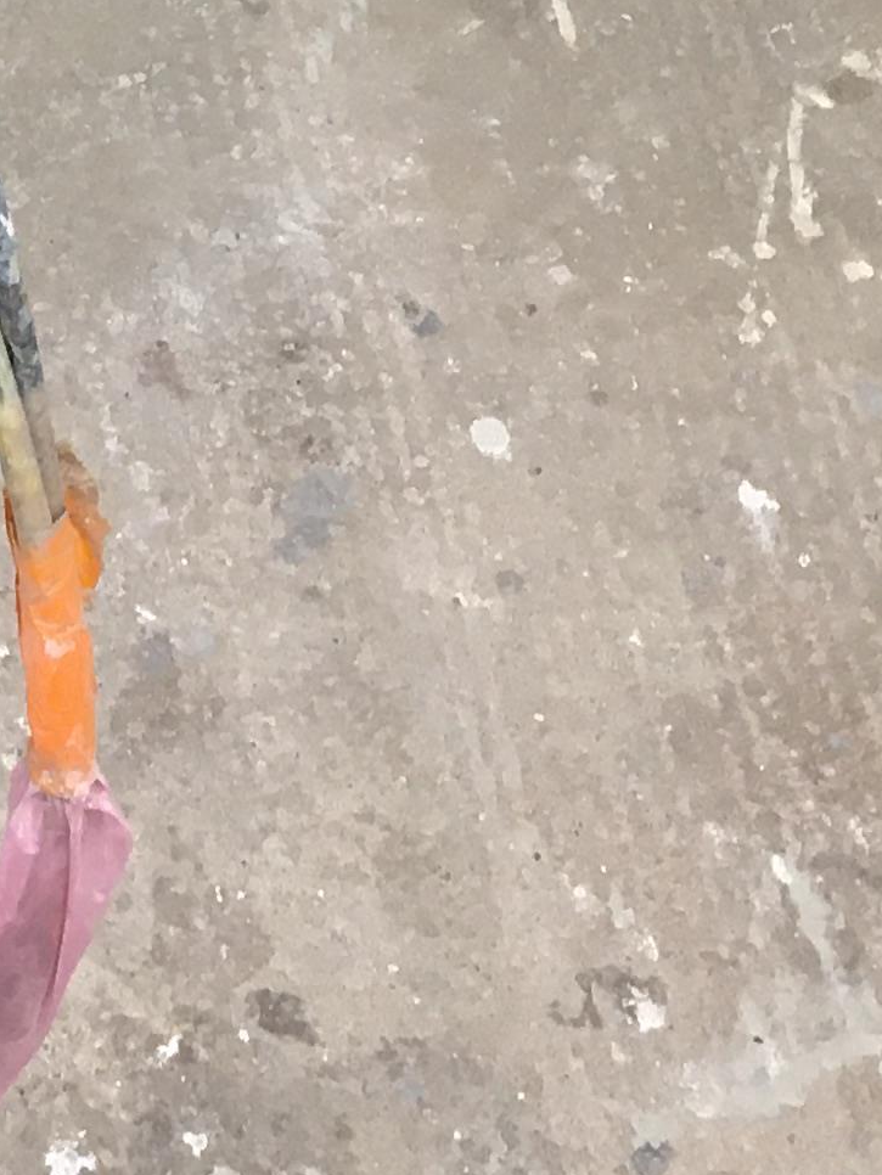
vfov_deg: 14.5
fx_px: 4109
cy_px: -883
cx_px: -675
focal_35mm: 121
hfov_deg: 11.4
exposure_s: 1/33
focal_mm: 4.15
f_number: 2.2
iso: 64
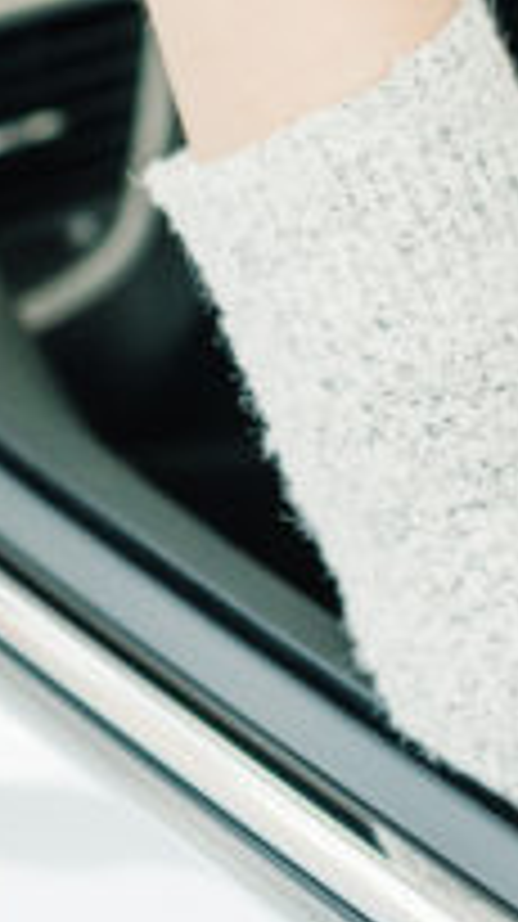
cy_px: 128
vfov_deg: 11.7
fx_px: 4478
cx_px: 523
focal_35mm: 183
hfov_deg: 6.6
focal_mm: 35
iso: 100
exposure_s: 1/200
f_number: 2.8
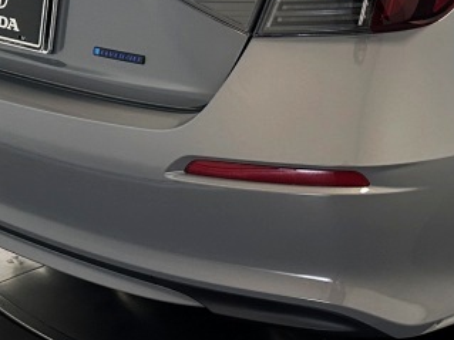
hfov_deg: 24.8
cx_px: 376
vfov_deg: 18.8
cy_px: 24
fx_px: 1010
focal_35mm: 77
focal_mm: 6.86
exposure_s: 1/60
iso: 320
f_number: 1.78
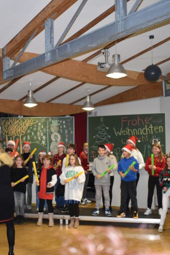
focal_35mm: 46
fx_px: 326
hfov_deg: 29.1
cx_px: 60
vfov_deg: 42.7
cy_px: 128
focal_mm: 20
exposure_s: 1/60
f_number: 3.8
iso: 900
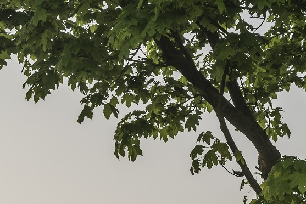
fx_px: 2441
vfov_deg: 4.7
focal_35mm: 287
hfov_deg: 7.1
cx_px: -85
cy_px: 432
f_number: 7.1
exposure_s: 1/10
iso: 100
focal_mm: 64
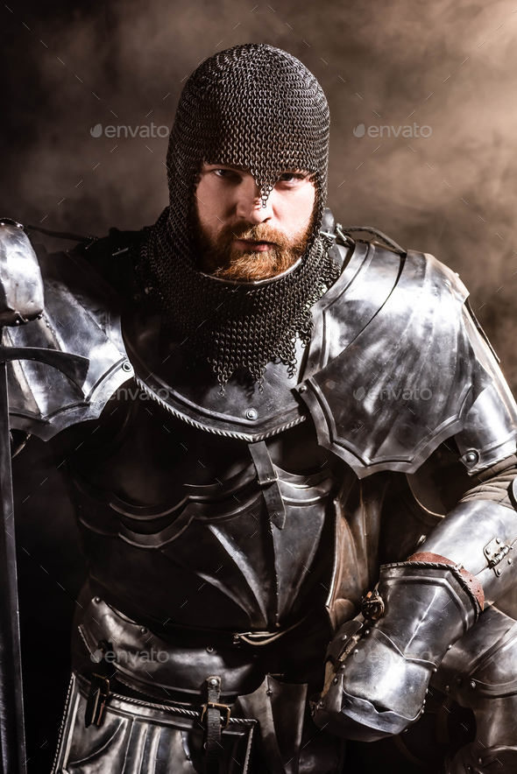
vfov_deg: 19.5
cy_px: 387
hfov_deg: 13.1
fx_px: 2260
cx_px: 258
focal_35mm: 105
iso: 200
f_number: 8
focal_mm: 105
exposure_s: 1/200
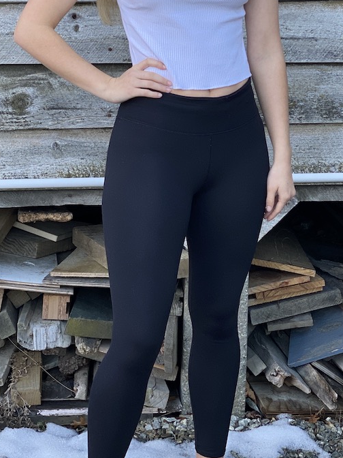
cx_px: 199
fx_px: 1361
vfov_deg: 19.0
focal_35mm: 103
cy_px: 125
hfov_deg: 14.4
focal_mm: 6
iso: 64
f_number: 2
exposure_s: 1/122
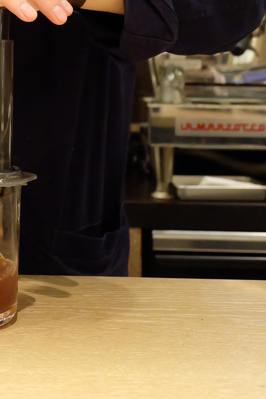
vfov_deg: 23.8
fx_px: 897
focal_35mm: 81
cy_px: -11
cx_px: -12
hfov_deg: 16.4
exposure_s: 1/125
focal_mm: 23.2
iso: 5000
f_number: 4.2
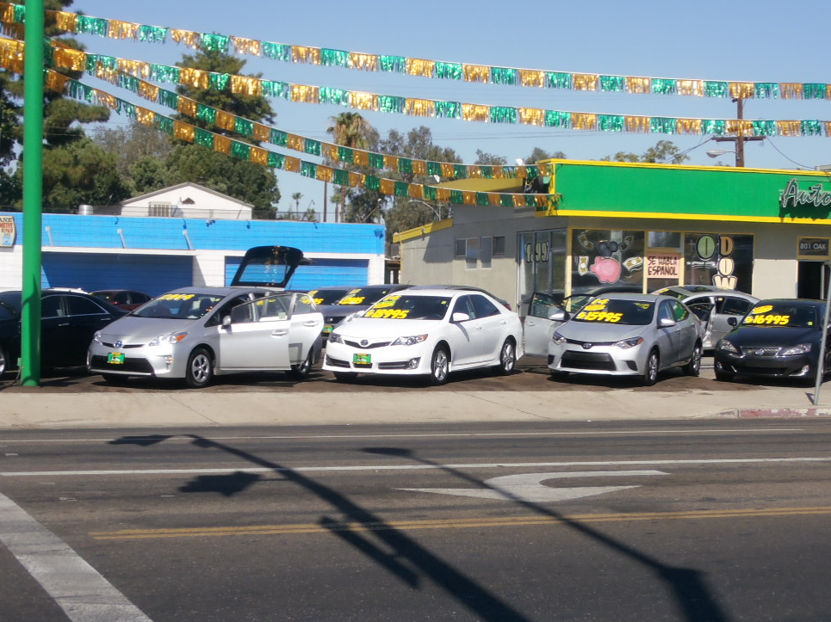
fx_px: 1656
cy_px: 304
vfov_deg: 21.3
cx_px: 424
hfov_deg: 28.2
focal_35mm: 69
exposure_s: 1/800
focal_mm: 9.16
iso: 80
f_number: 4.3
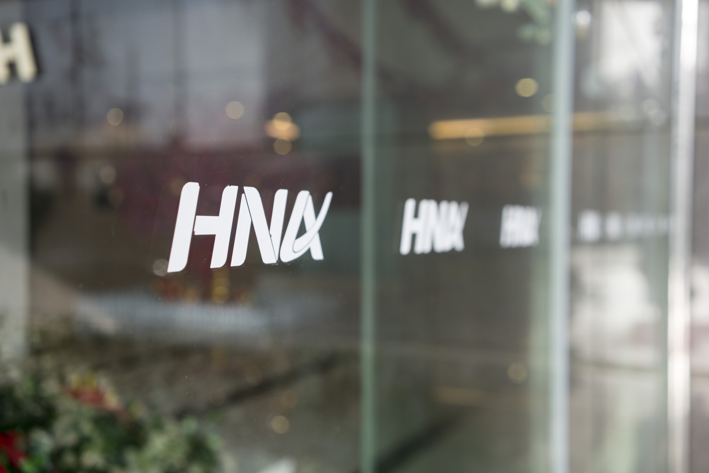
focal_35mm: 35
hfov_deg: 54.4
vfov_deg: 37.9
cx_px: 354
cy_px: 236
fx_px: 689
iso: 125
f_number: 4
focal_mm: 35
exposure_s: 1/60
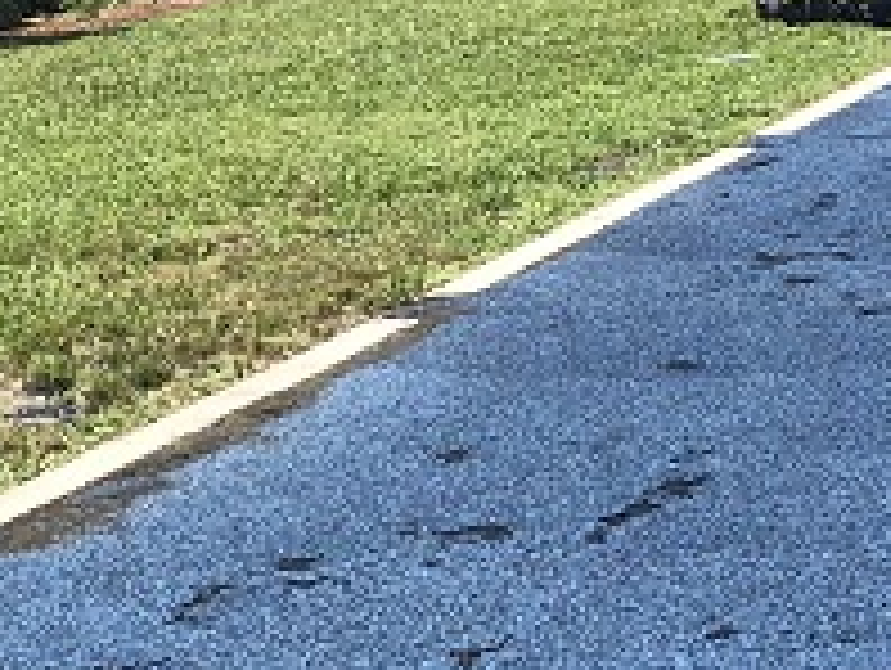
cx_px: 1807
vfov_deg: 12.9
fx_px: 2938
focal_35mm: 114
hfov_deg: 14.3
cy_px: 632
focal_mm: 3.99
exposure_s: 1/1143
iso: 20
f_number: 1.8
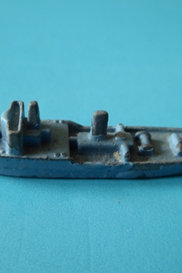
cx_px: 71
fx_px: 387
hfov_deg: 26.4
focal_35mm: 51
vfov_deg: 38.9
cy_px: 138
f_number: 3.7
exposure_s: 1/60
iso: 160
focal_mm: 6.3
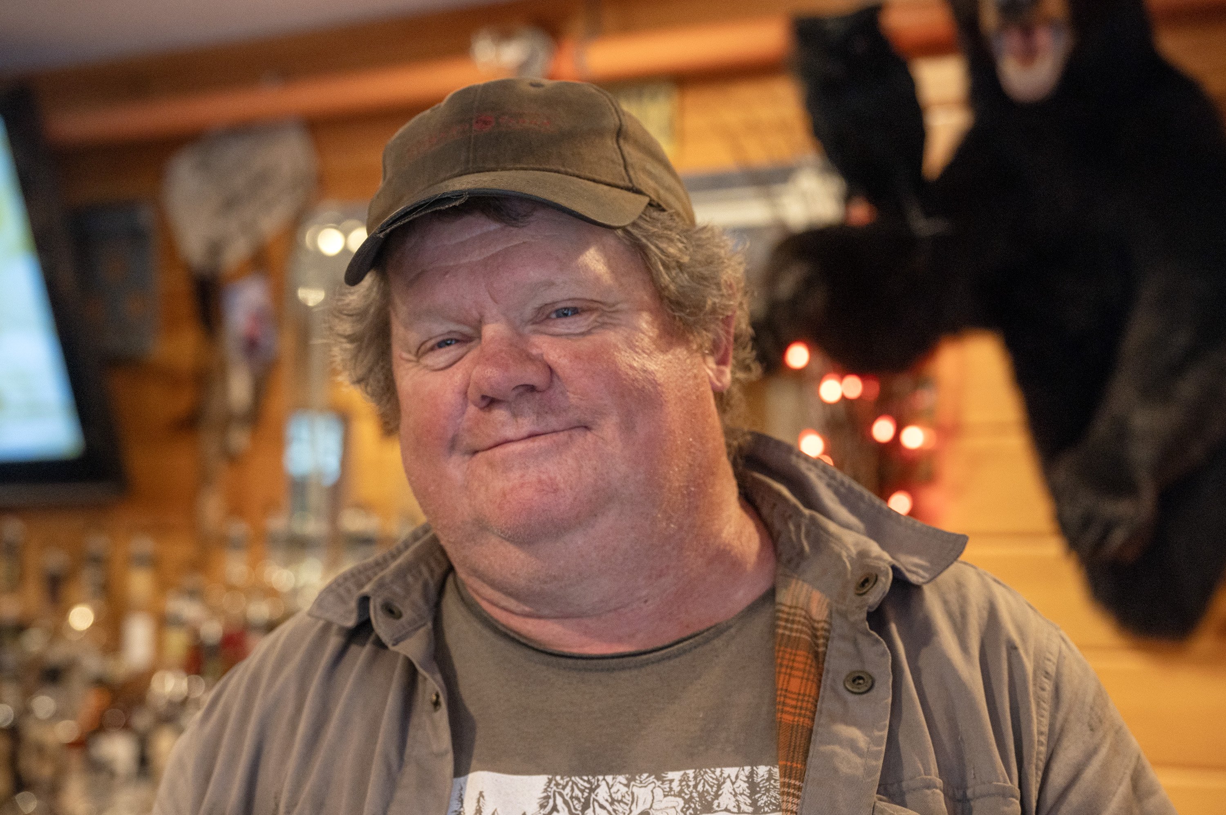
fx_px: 2450
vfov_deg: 18.9
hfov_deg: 28.1
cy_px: 408
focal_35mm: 72
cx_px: 613
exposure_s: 1/80
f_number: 4
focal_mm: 72
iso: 1600
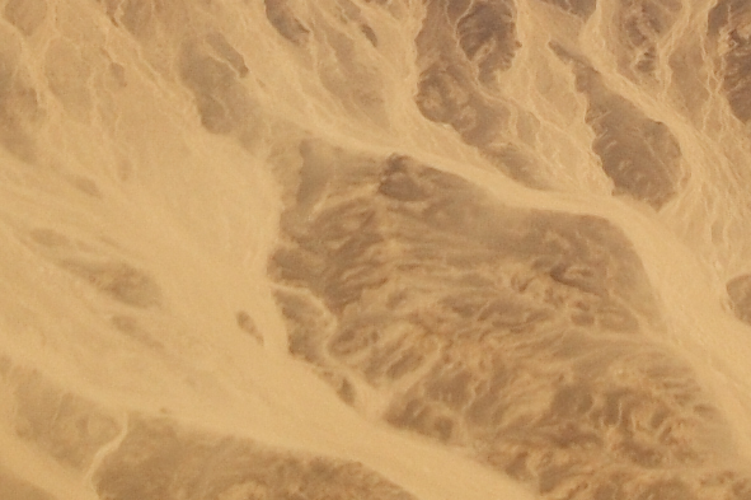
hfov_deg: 9.0
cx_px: 630
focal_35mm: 229
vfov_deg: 5.9
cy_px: -316
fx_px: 4773
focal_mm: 30
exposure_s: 1/2000
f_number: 6.3
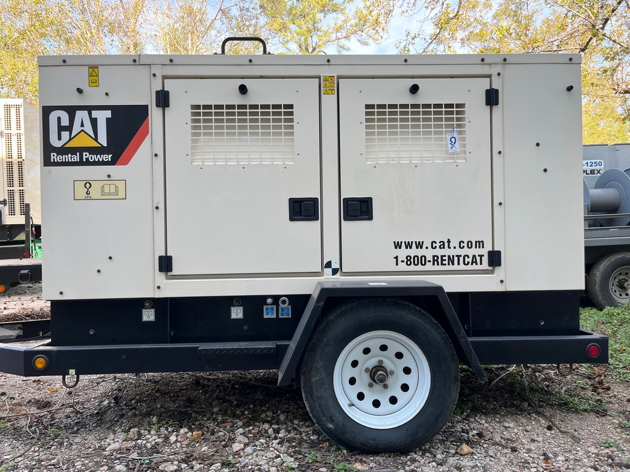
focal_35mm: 26
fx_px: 473
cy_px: 236
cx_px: 315
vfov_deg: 53.1
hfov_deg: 67.3
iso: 50
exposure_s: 1/345
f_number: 1.6
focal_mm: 5.1
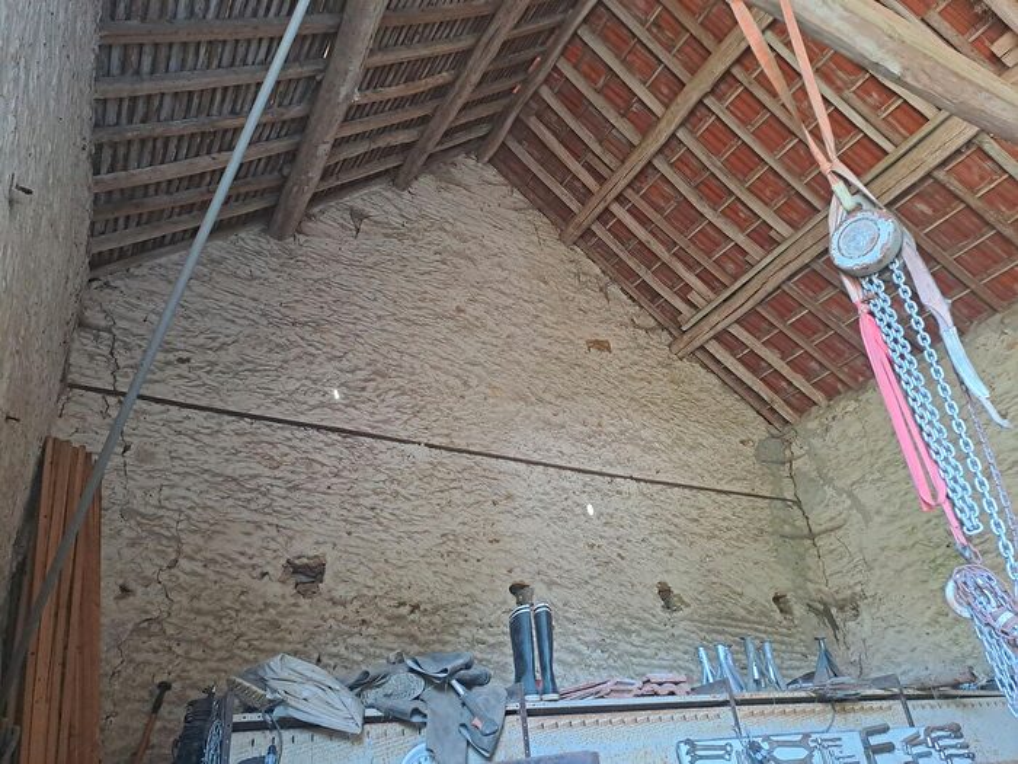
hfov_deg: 69.4
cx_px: 509
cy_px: 382
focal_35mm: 25
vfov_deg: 54.9
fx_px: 735
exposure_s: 1/50
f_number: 1.8
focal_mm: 4.65
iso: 250
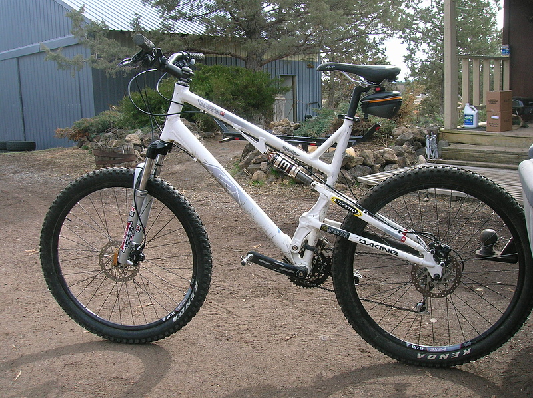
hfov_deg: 54.0
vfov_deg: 41.7
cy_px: 199
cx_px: 266
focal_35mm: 34
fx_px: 523
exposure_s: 1/152
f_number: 4.9
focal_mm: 5.7
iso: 72
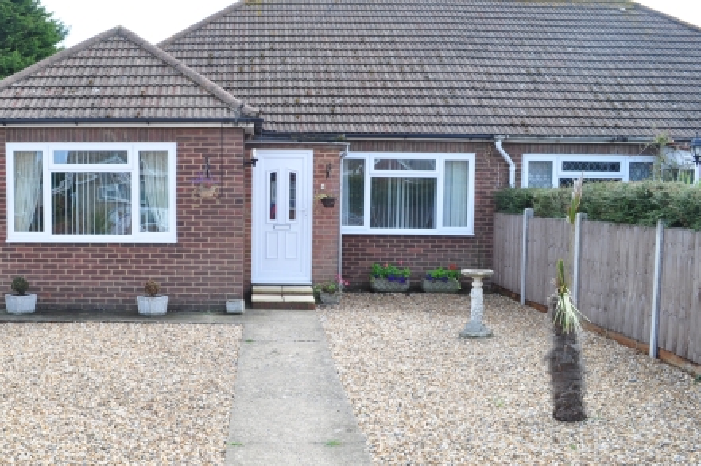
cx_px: 232
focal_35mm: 38
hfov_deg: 49.8
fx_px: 739
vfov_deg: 34.9
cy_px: 258
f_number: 11
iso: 200
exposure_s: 1/40
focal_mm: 18
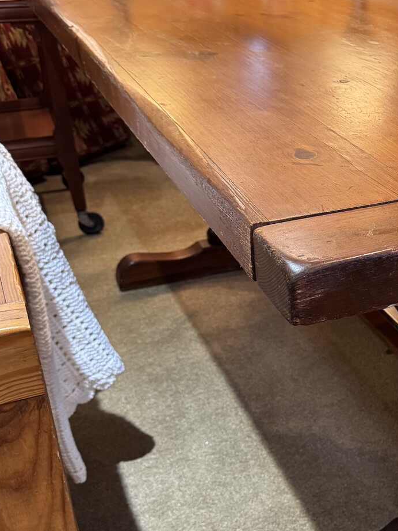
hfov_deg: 26.4
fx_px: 797
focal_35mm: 52
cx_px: 404
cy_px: 314
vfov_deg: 36.7
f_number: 1.78
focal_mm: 6.76
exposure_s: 1/60
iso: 400
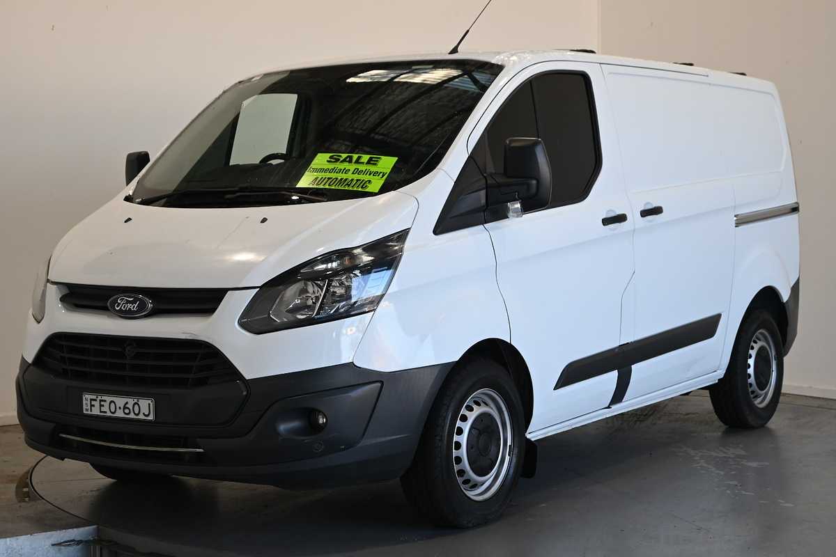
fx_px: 1393
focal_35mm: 60
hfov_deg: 33.4
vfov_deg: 22.6
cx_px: 418
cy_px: 278
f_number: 5.6
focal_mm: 40
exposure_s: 1/160
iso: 400
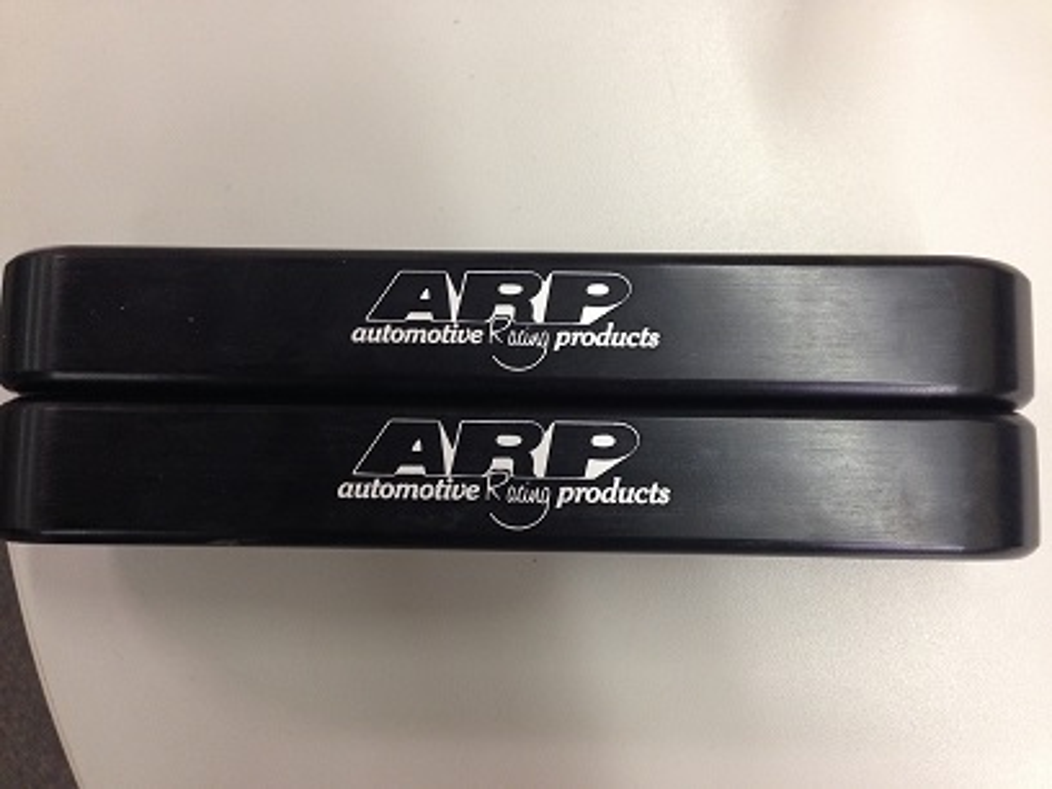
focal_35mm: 33
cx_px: 526
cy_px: 394
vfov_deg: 42.9
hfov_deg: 55.4
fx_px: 1003
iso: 160
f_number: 2.4
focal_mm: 4.12
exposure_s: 1/20
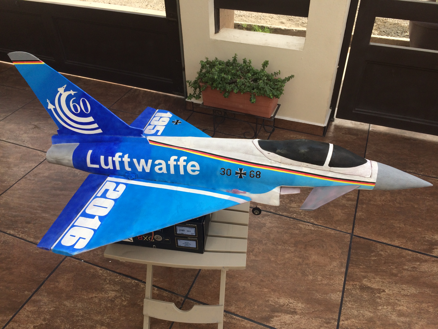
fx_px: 367
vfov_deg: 48.2
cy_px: 164
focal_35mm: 29
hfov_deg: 61.7
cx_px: 219
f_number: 2.2
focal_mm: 4.15
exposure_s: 1/586
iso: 32
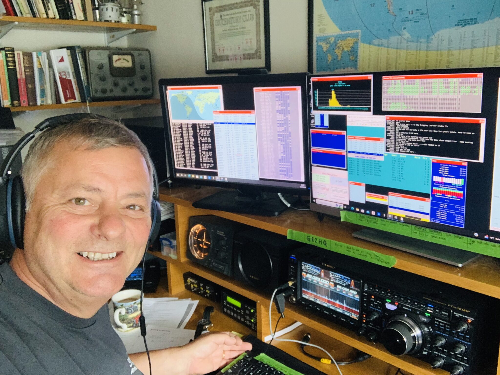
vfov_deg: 44.2
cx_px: 250
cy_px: 188
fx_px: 462
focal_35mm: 32
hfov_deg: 56.8
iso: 320
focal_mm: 2.87
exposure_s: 1/40
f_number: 2.2
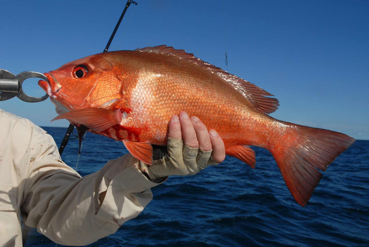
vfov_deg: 33.1
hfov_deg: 47.9
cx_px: 184
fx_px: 416
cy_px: 124
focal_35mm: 40
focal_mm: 27
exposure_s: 1/400
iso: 160
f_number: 10
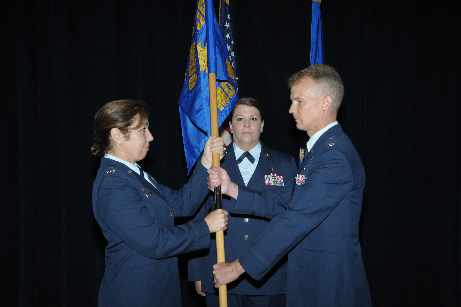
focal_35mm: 70
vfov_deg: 19.4
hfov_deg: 28.9
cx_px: 230
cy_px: 154
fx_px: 896
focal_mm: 70
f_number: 10
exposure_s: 1/125
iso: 640
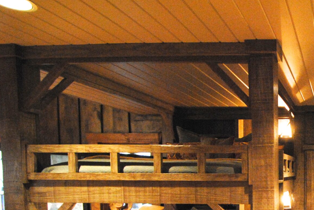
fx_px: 288
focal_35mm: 33
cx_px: 334
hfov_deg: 45.3
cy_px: 202
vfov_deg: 36.7
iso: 1600
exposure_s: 1/25
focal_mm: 10
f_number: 3.5
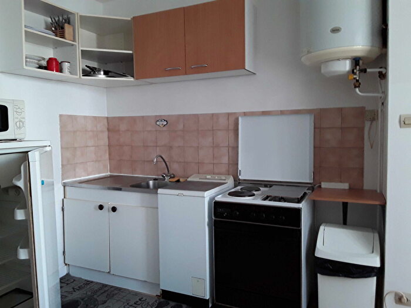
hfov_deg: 65.3
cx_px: 206
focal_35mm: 27
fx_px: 321
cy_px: 154
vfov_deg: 51.4
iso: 100
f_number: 1.9
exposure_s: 1/33
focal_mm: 2.91
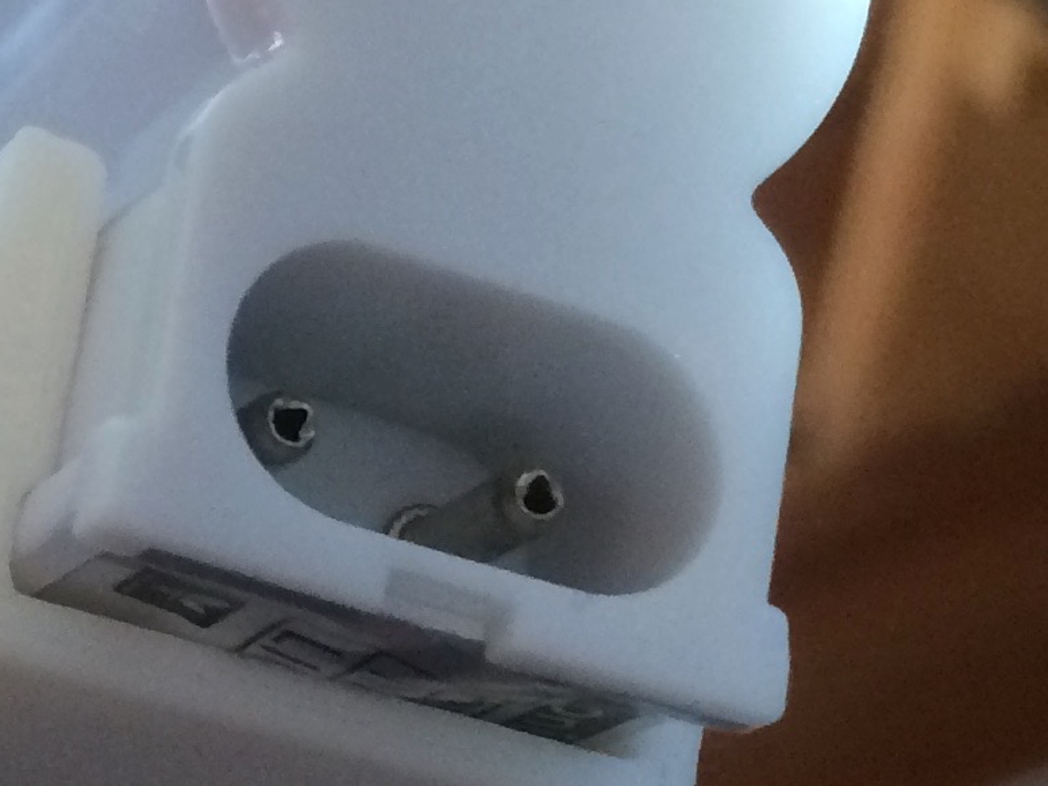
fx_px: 3694
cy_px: 639
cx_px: -90
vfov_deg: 12.1
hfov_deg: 15.7
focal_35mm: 122
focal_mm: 4.15
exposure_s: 1/30
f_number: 2.2
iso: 200
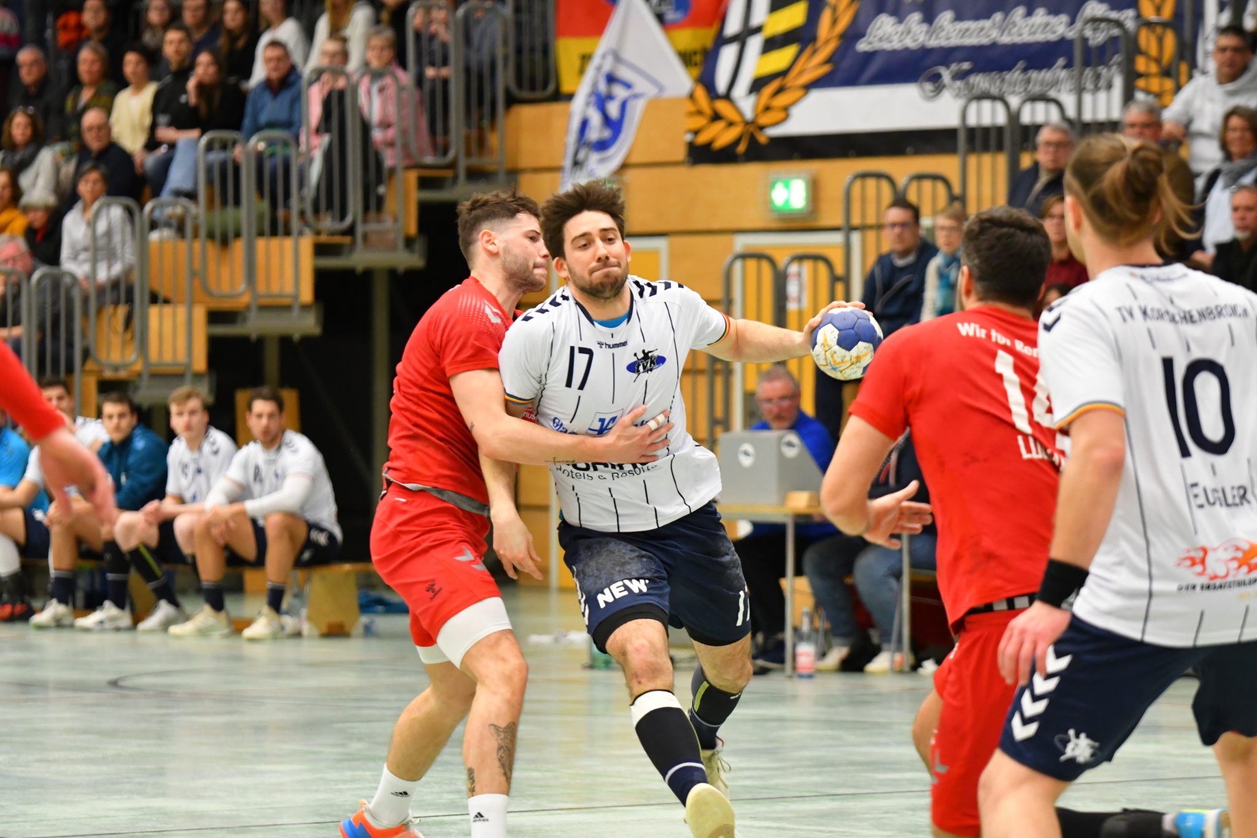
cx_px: 628
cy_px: 419
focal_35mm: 183
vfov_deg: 7.5
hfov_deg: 11.2
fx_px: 6389
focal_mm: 122
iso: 3600
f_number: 2.8
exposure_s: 1/500
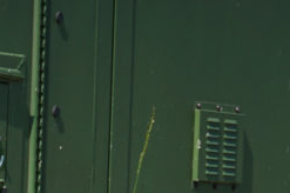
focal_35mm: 298
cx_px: -66
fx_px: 2397
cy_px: 356
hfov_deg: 6.9
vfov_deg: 4.5
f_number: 9
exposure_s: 1/160
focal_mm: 50
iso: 100
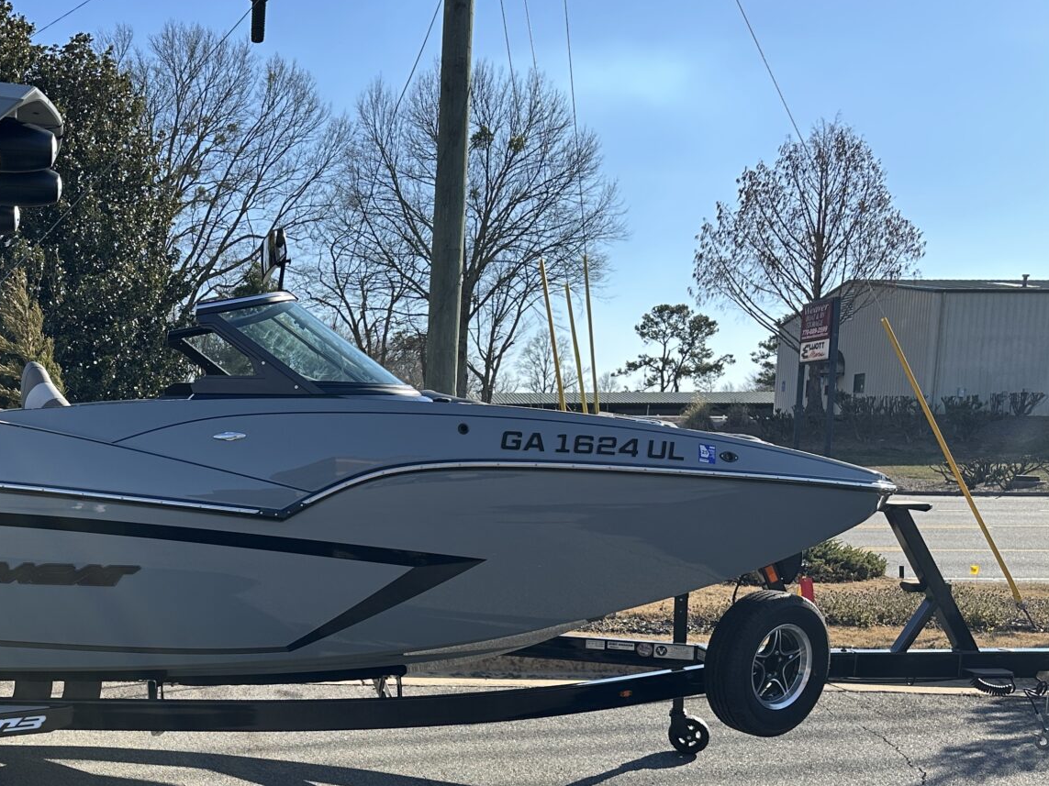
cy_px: 581
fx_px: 1303
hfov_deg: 40.7
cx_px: 118
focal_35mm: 43
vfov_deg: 33.0
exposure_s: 1/2203
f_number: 1.78
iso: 80
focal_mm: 6.86
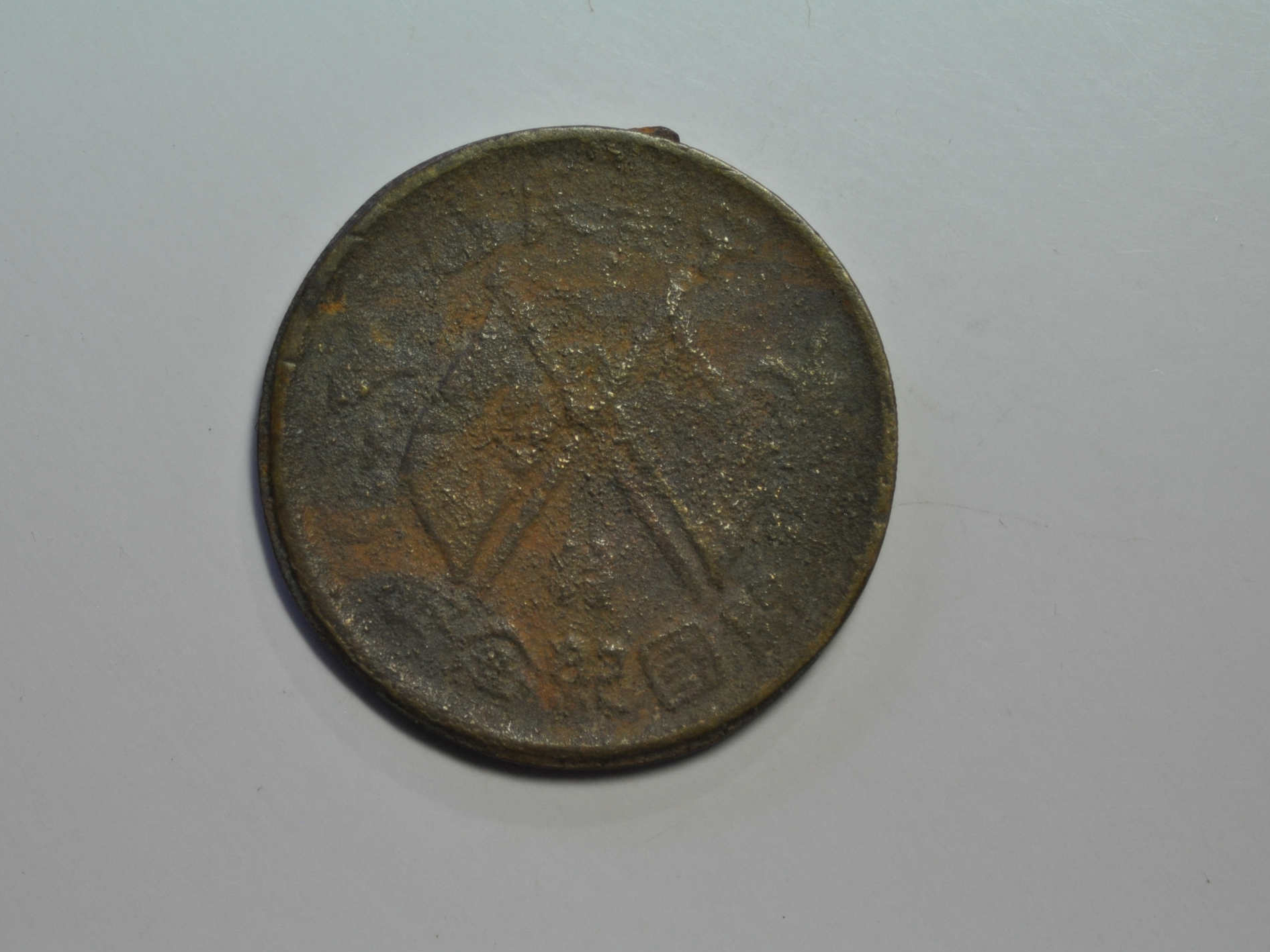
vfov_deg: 15.1
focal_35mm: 98
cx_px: 563
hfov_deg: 20.0
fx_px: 3595
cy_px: 477
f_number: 3.8
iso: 800
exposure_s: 1/200
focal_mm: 60
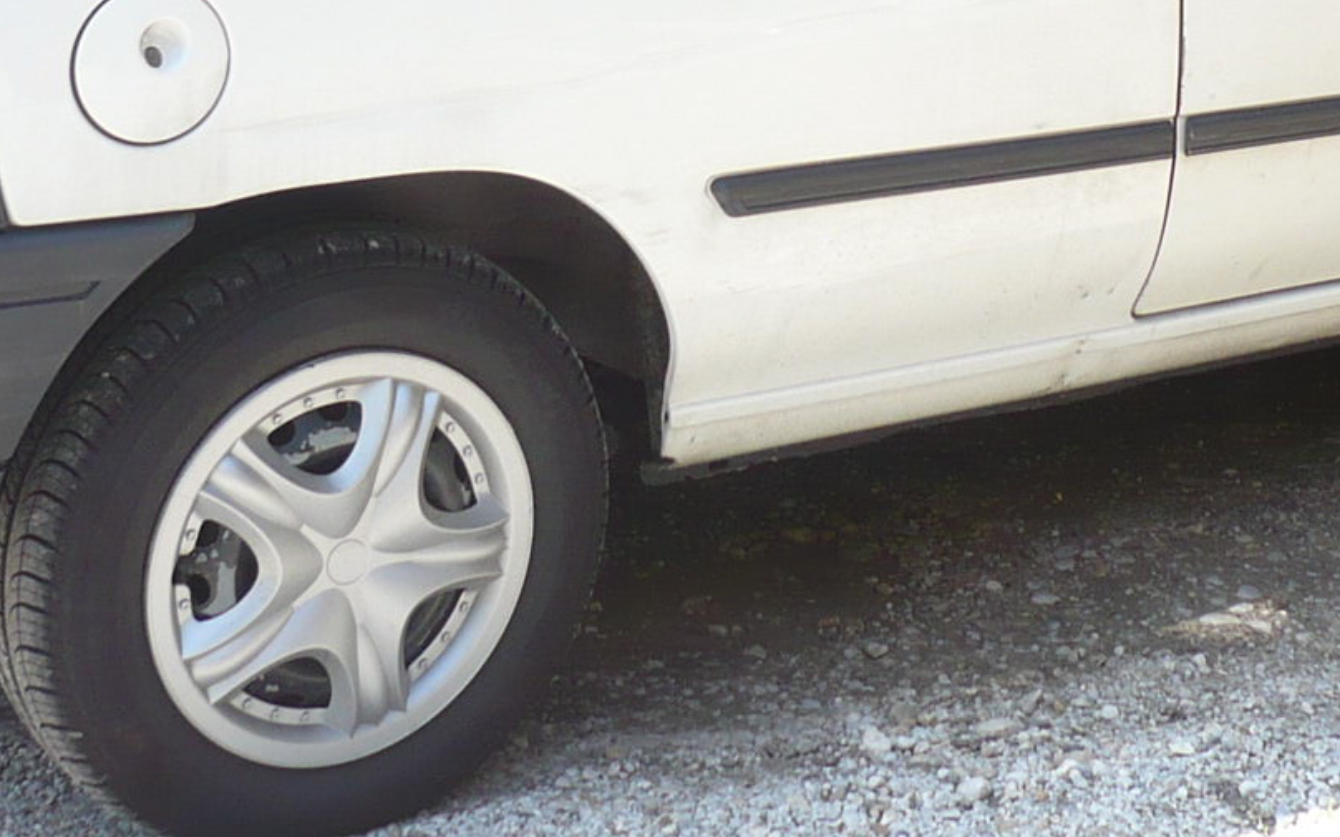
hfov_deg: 22.0
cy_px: -65
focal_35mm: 94
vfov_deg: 13.6
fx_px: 3433
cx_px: 818
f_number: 2.8
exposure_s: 1/320
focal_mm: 5.8
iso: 100
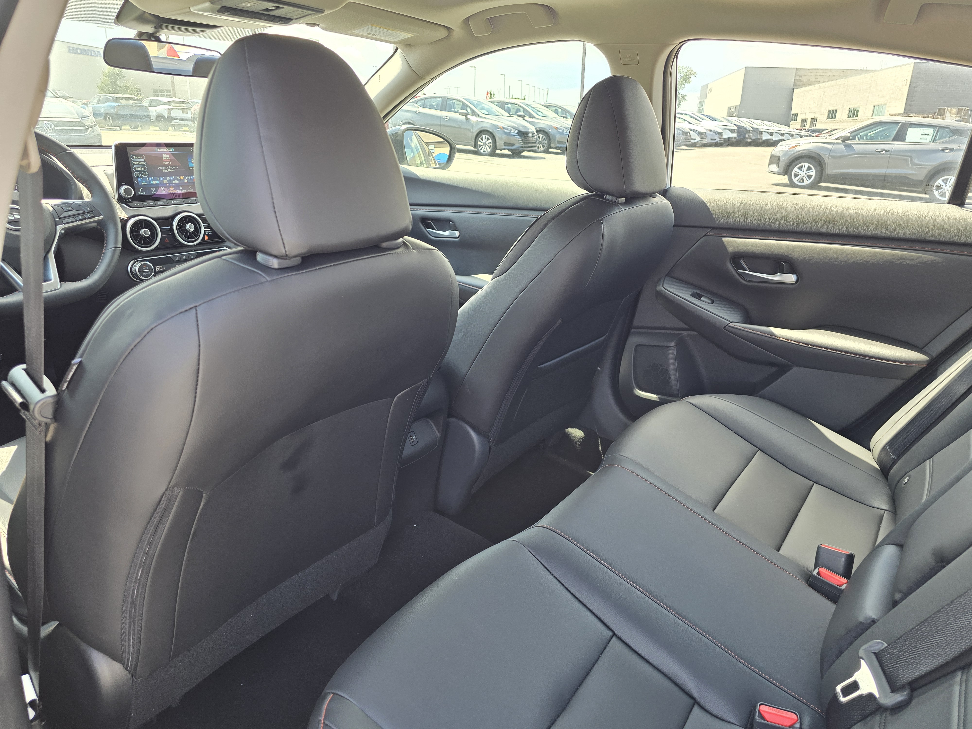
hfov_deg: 73.9
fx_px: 646
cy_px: 364
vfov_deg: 58.9
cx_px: 486
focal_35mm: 23
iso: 64
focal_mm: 6.3
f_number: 1.7
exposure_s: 1/180
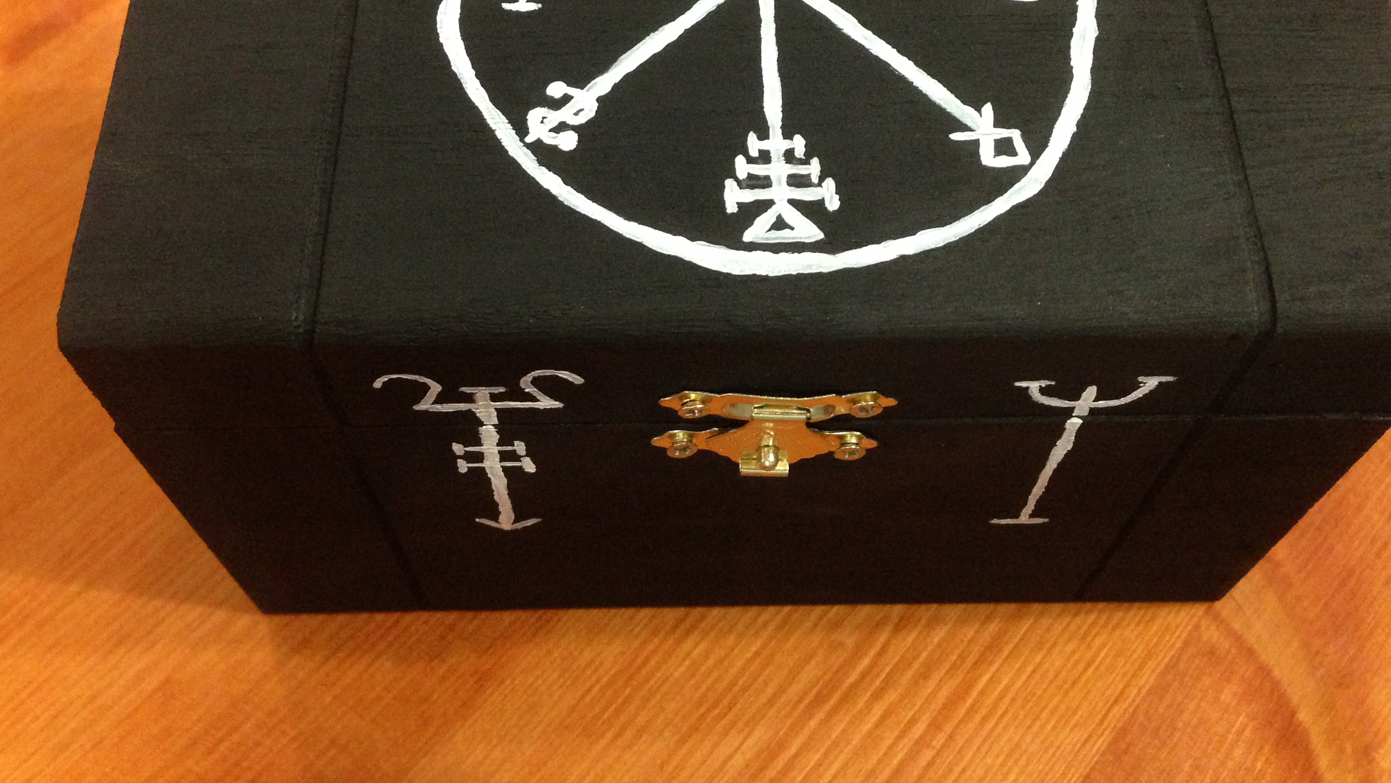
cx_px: 731
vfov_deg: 28.7
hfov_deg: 49.4
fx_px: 1512
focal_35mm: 41
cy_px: 221
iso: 400
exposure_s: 1/17
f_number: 2.4
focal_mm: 4.12
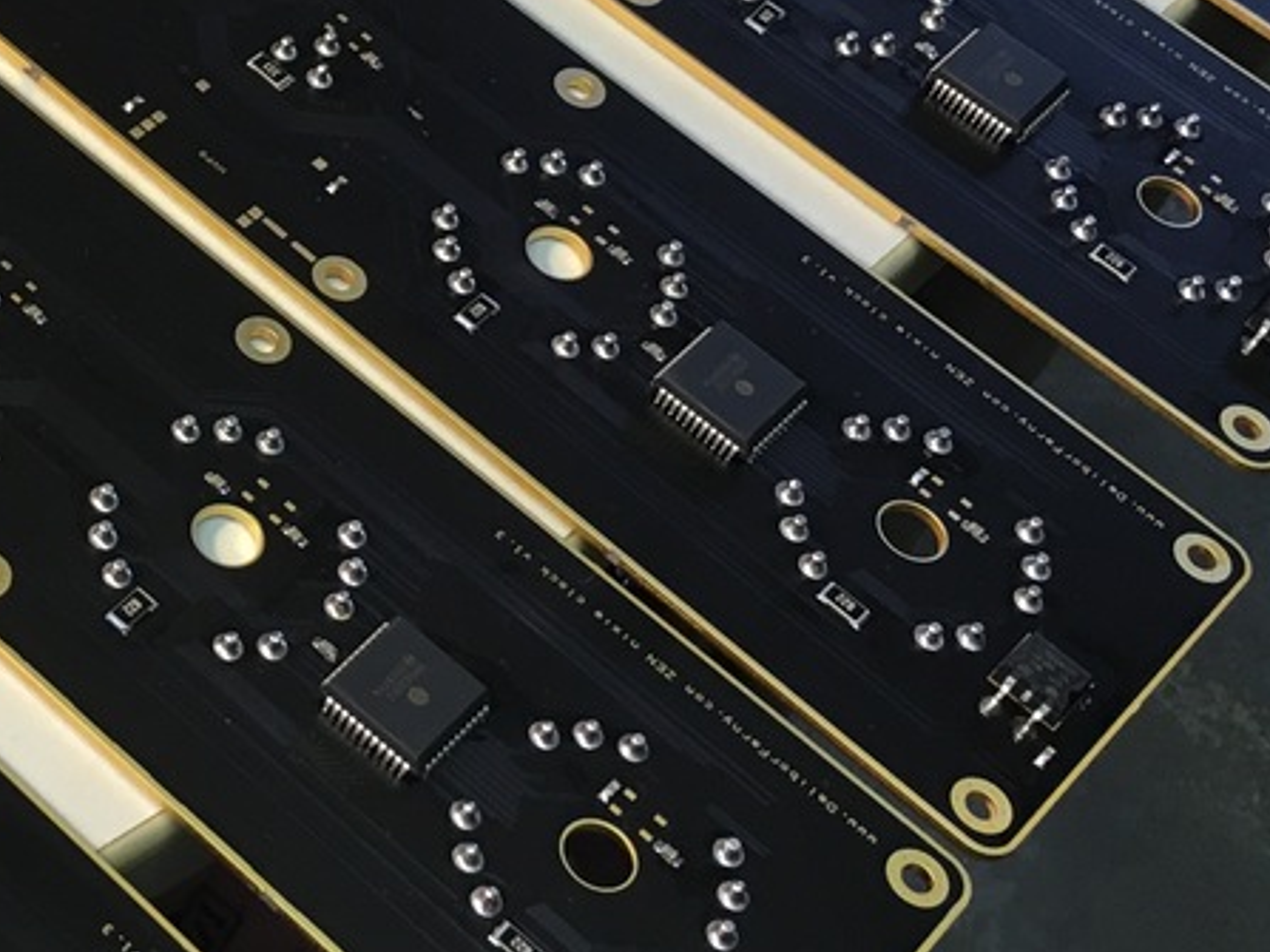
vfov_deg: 17.6
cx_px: -136
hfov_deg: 22.2
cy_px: 156
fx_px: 3044
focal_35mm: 83
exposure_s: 1/33
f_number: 2.2
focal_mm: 4.15
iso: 50
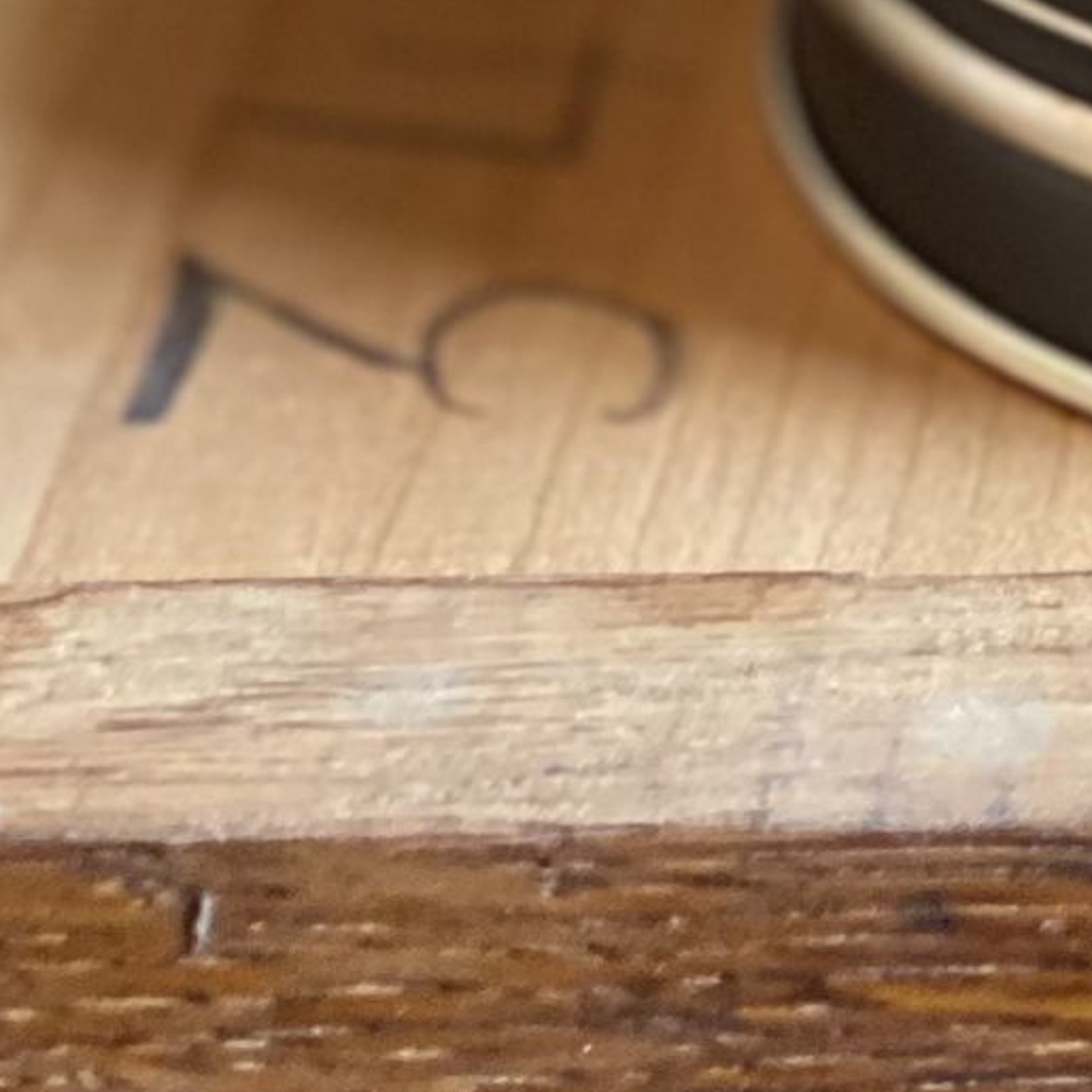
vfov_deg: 7.3
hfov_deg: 7.5
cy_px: -1188
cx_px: 1848
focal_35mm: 229
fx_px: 8173
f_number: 2
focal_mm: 6
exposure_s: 1/50
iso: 160
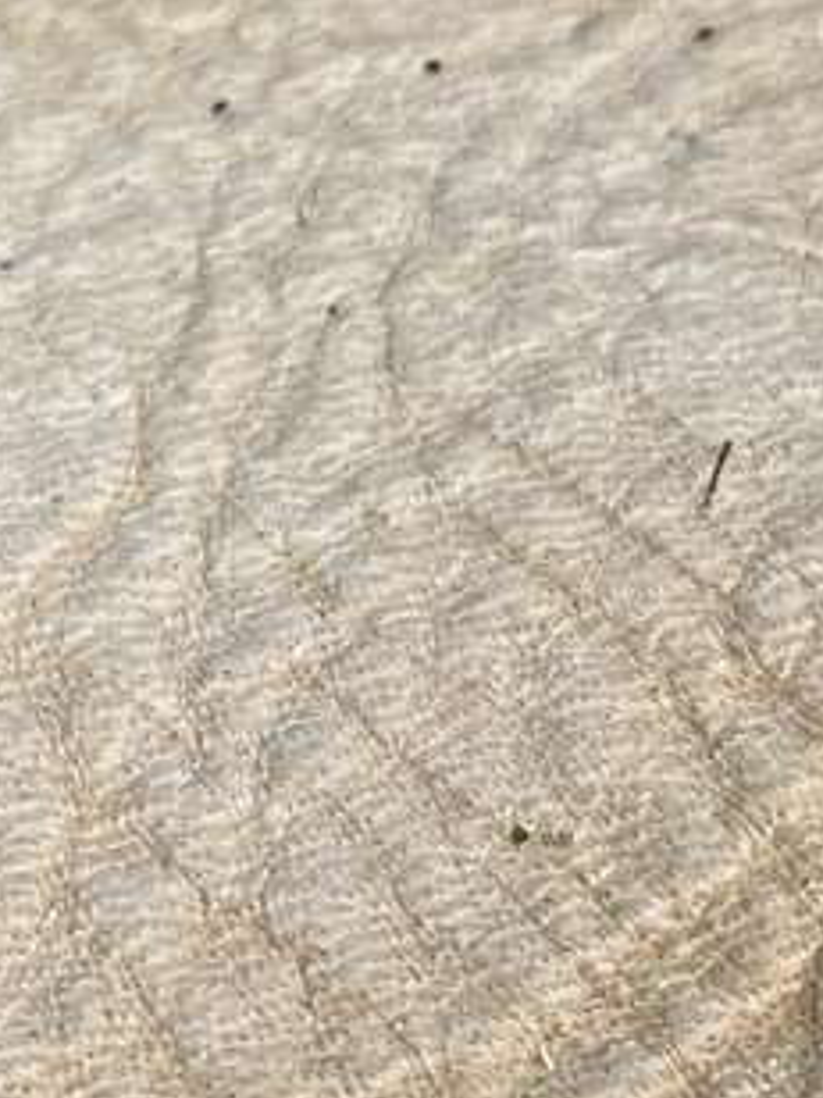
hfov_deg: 8.3
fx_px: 5484
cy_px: -866
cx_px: -534
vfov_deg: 10.7
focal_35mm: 173
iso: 100
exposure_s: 1/60
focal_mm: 5.1
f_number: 1.6
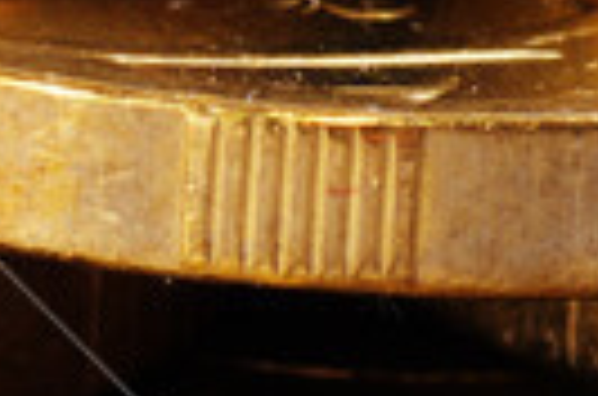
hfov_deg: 2.0
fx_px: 17267
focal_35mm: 1042
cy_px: -243
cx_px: -506
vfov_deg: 1.3
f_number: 18
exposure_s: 1/100
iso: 100
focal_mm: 90
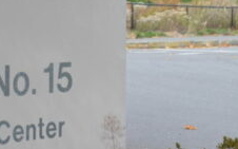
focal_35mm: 166
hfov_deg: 12.0
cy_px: 45
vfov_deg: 7.9
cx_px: -122
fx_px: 1076
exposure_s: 1/250
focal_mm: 32
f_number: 8
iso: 200
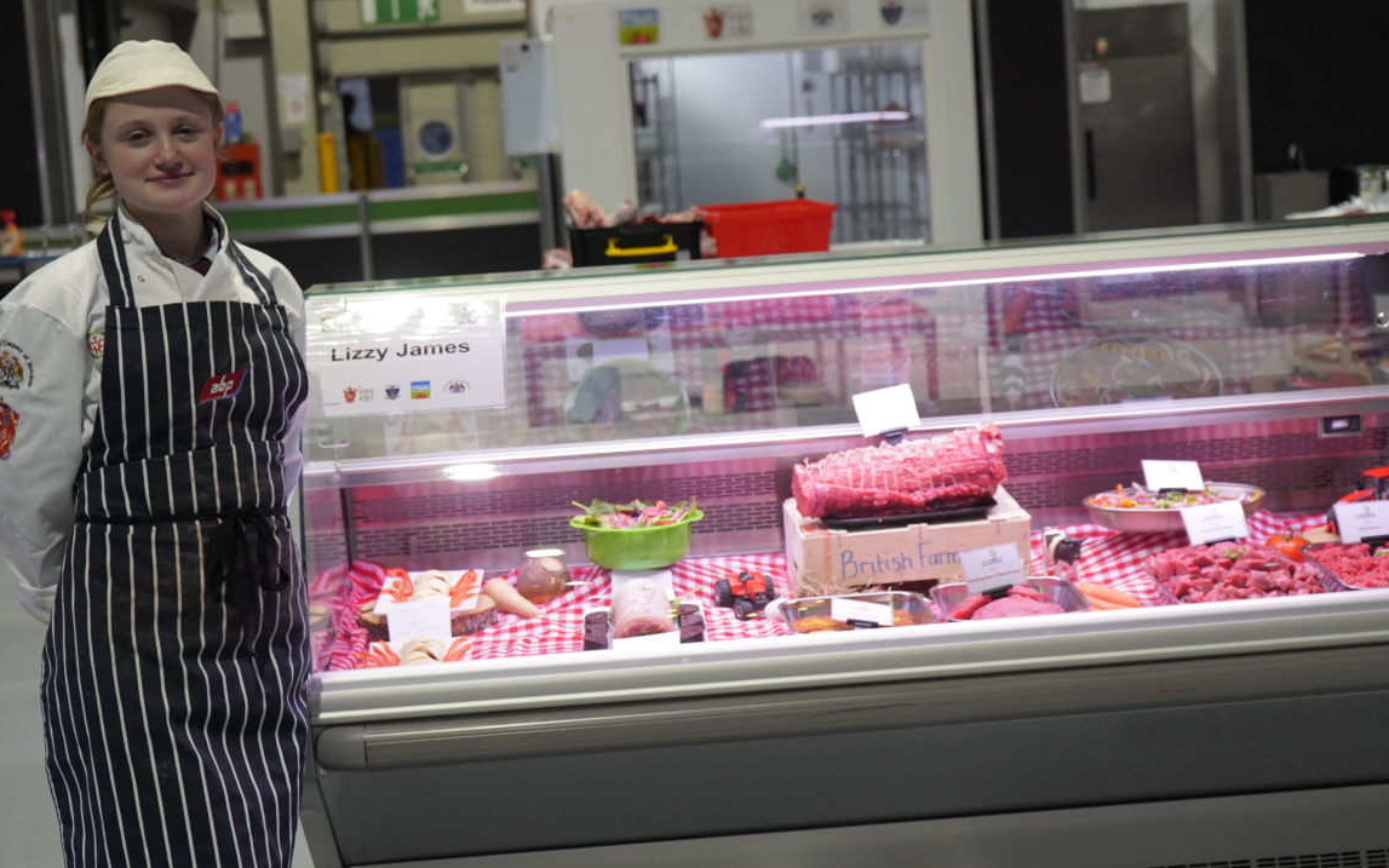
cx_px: 708
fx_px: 2574
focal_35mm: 68
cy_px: 462
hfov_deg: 30.2
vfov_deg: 19.1
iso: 2500
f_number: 4.5
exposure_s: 1/160
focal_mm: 51
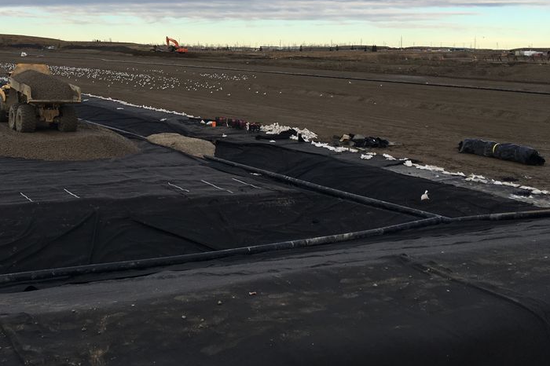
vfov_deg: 28.6
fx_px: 702
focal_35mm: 46
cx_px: 142
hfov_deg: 41.6
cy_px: 79
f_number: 2.2
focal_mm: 4.15
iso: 25
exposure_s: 1/582
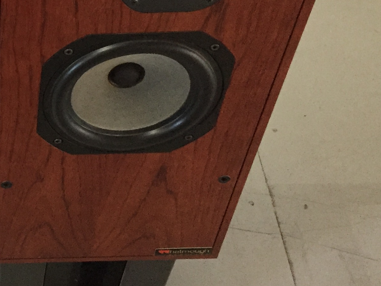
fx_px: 870
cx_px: -66
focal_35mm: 79
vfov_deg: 18.5
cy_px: 48
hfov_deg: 22.9
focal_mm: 4.15
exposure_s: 1/33
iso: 250
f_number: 2.2
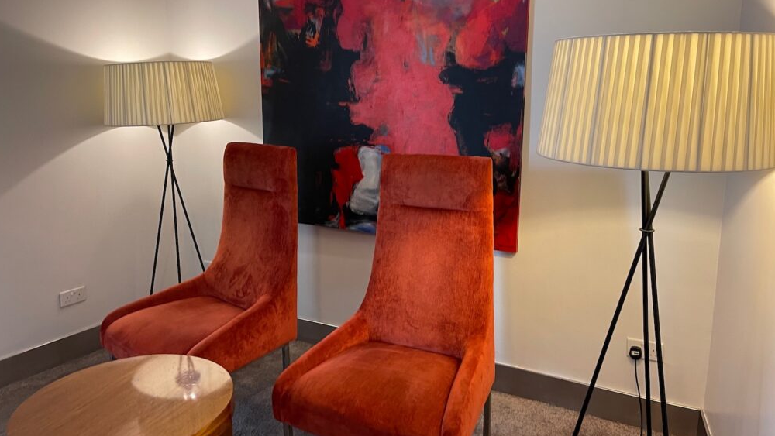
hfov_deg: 66.1
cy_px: 208
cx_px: 388
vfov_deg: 40.2
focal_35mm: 29
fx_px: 596
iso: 160
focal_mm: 5.1
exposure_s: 1/50
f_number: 1.6
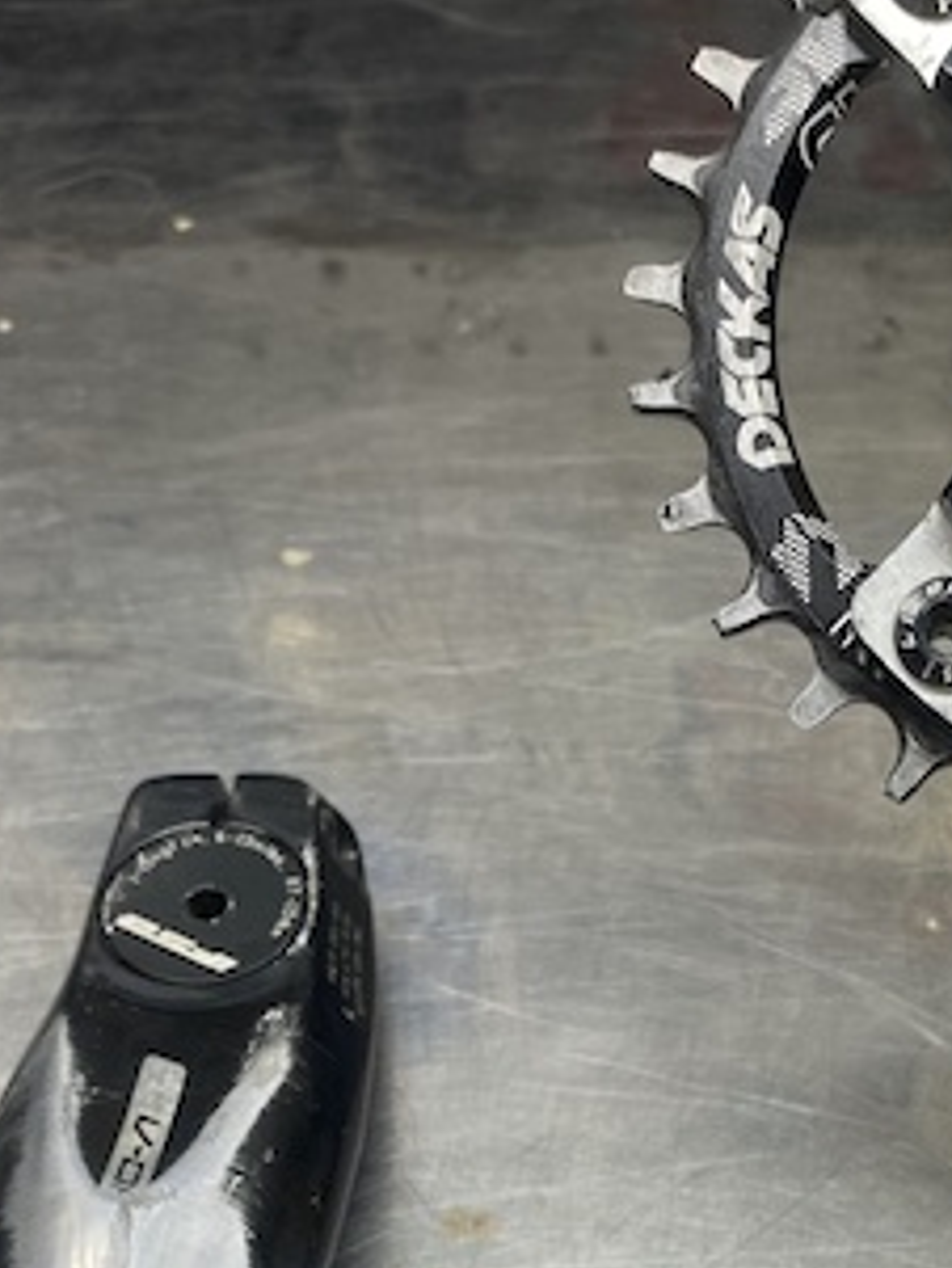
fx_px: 2528
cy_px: 1272
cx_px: 796
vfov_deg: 26.6
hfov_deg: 21.0
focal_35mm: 69
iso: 64
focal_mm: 4.25
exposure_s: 1/120
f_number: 1.8
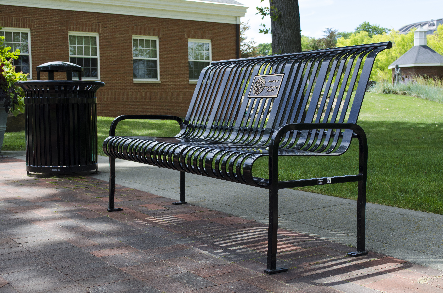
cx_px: 222
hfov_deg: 41.2
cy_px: 146
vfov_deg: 28.0
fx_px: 589
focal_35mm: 48
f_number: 7.1
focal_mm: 32
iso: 200
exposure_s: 1/200
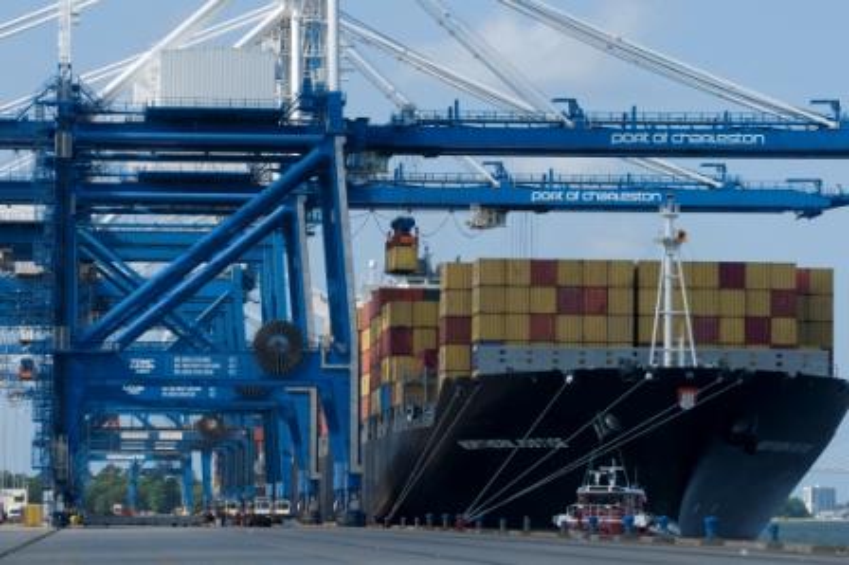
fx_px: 3535
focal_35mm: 150
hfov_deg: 13.7
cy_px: 282
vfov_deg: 9.1
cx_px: 424
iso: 200
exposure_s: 1/800
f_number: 8
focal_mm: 100
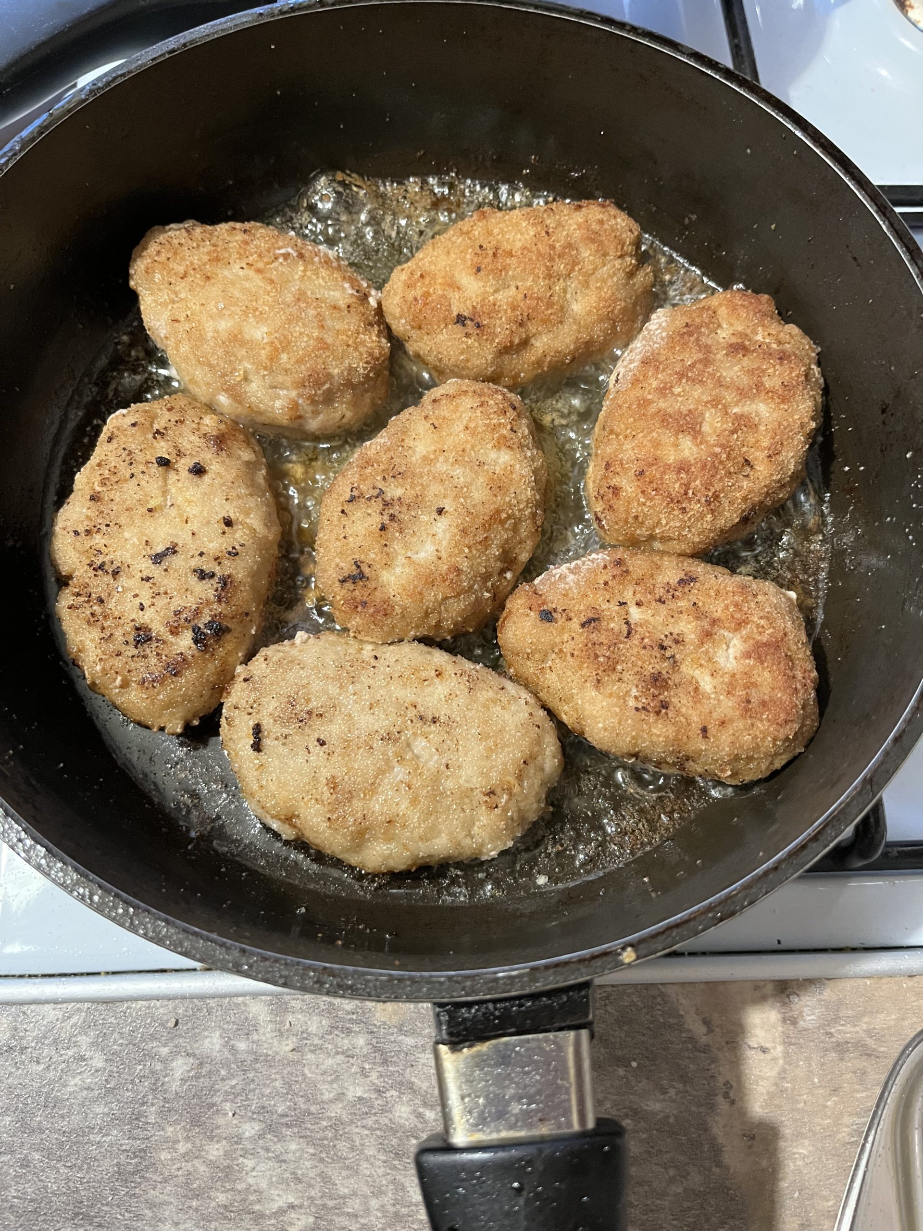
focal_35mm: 26
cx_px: 462
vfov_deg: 67.3
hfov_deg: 53.1
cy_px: 616
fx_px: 924
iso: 500
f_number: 1.6
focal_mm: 5.1
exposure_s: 1/60
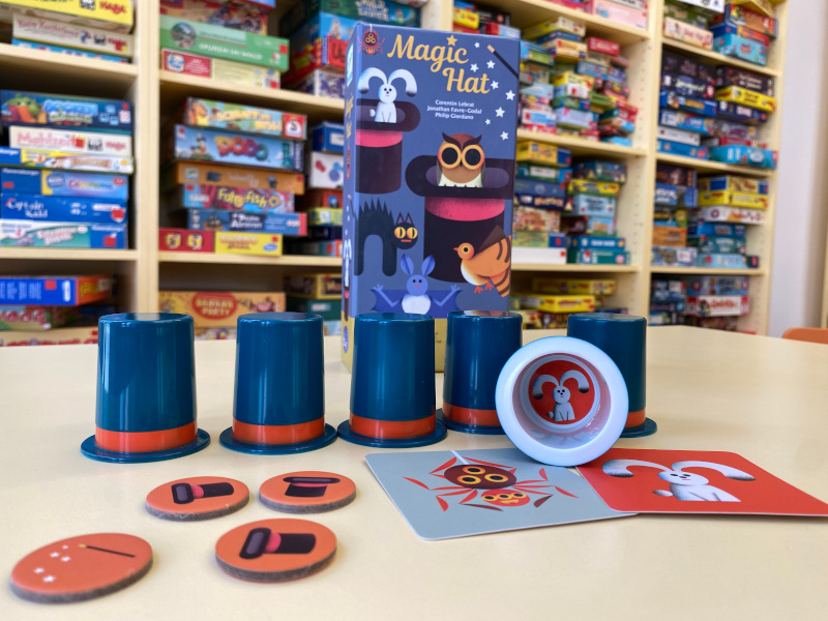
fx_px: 622
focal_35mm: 26
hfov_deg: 67.3
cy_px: 310
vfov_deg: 53.1
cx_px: 414
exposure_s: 1/100
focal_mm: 4.25
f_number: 1.8
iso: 32
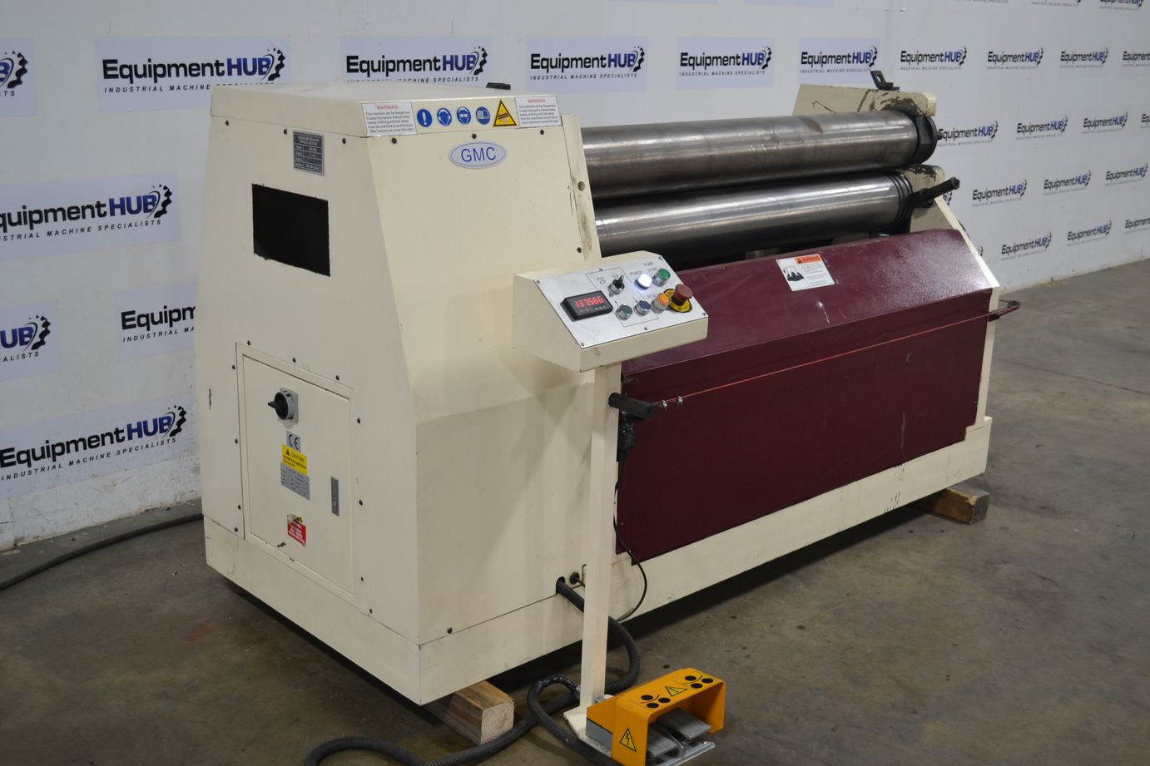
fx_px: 1246
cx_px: 575
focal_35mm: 39
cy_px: 383
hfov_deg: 49.6
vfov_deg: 34.2
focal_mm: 26
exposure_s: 1/40
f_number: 4.2
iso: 400
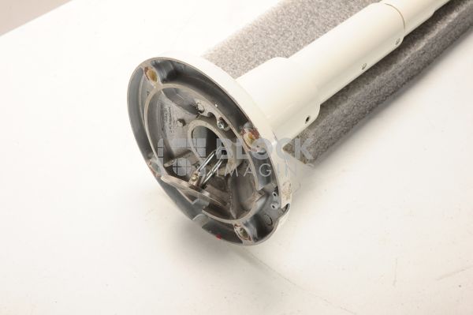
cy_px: 158
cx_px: 236
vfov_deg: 26.9
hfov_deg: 39.6
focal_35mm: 50
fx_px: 656
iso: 320
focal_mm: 50
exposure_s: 1/160
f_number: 16
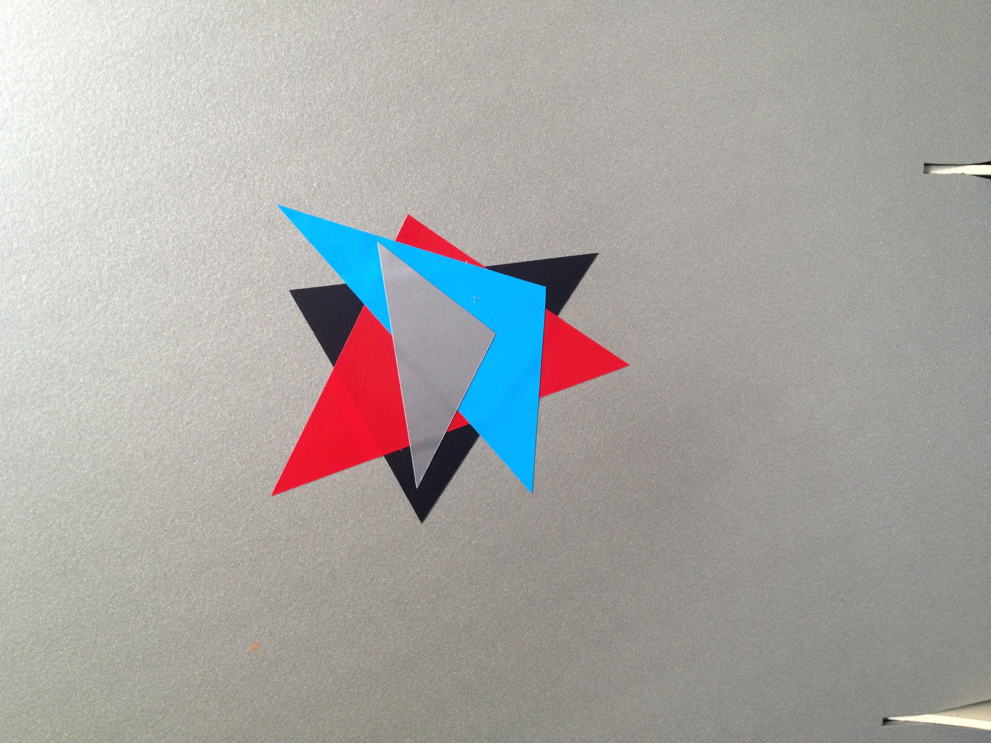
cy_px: 372
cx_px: 496
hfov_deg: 52.6
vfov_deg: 40.7
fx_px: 1002
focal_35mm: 35
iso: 80
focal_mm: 4.28
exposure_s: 1/120
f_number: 2.4
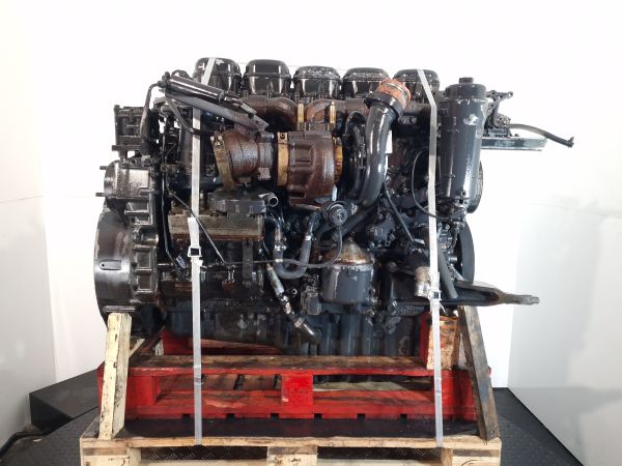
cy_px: 233
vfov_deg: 58.9
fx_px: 413
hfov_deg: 73.9
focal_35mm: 23
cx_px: 311
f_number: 1.8
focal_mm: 6.4
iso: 125
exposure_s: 1/50
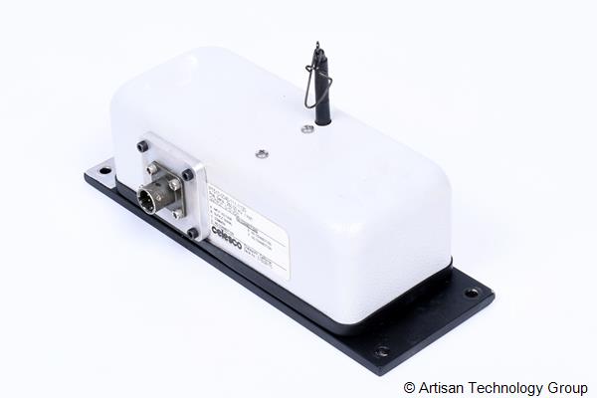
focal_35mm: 72
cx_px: 298
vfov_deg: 18.9
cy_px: 199
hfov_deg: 28.1
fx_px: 1194
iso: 200
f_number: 14
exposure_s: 1/200
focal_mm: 48
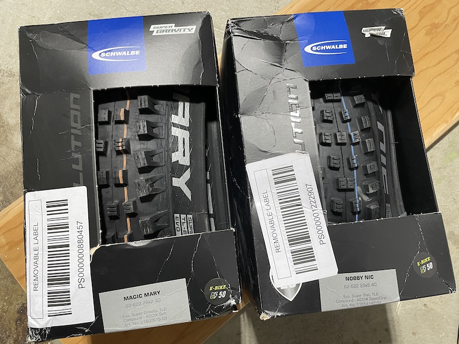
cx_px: 230
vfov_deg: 53.1
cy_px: 172
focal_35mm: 26
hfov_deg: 67.3
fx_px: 345
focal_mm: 4.2
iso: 200
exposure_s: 1/60
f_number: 1.6
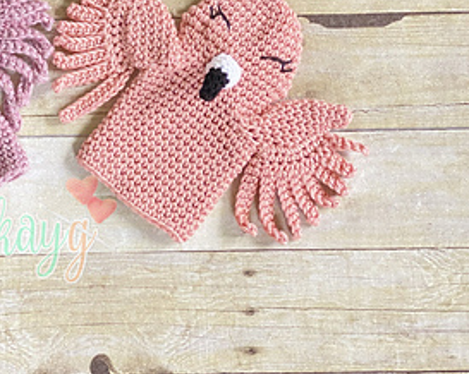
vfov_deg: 16.4
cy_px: 64
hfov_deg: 20.2
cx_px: 57
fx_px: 1290
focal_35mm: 93
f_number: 2
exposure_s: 1/60
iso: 250
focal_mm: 6
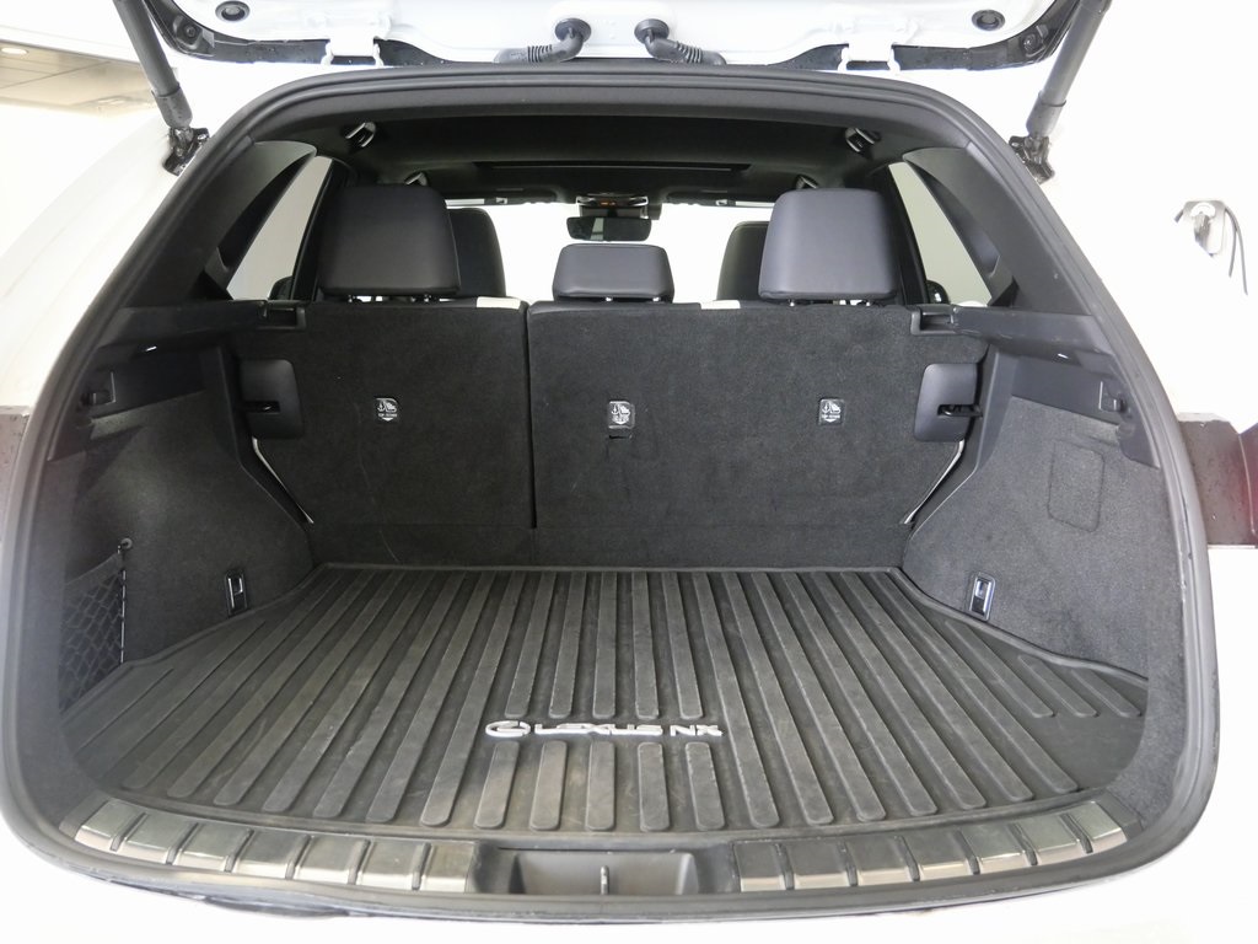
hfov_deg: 60.0
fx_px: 1090
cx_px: 629
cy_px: 472
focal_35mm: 30
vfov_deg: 46.8
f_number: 3.7
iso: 3200
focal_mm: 15
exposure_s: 1/13
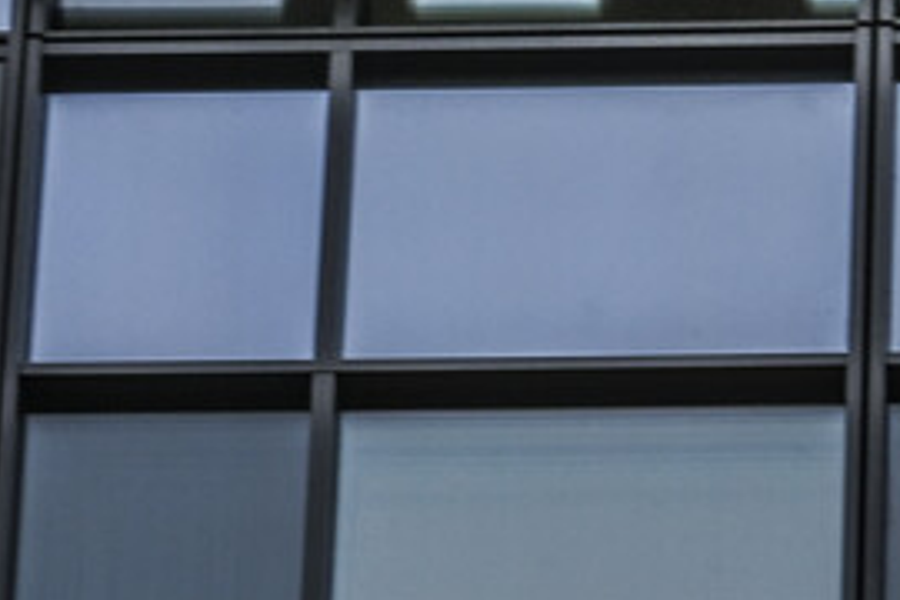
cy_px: 172
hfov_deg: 4.2
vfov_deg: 2.8
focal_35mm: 492
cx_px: 977
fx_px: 12299
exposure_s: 1/50
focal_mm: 83
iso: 280
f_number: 6.3
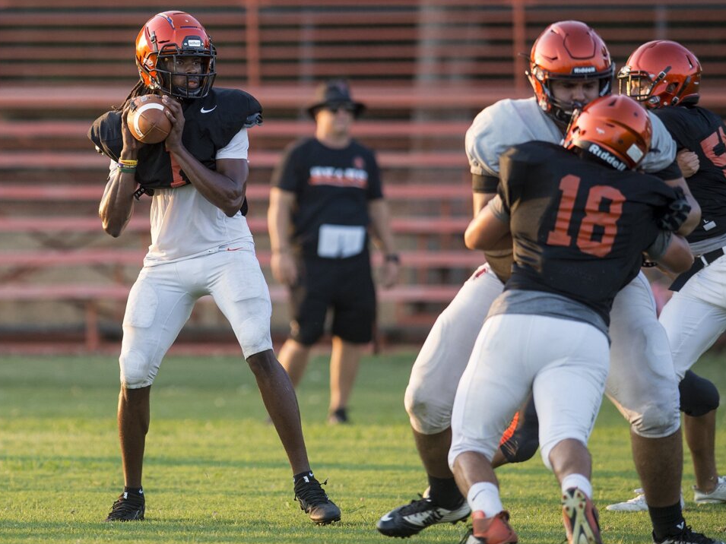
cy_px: 273
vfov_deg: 4.6
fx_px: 6836
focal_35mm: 326
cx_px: 389
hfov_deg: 6.1
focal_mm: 300
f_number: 3.2
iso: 800
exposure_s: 1/800
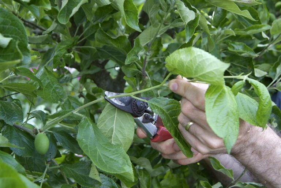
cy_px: 94
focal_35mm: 57
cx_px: 140
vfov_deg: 23.8
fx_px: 445
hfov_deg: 35.0
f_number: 4.8
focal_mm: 38
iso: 200
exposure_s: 1/60
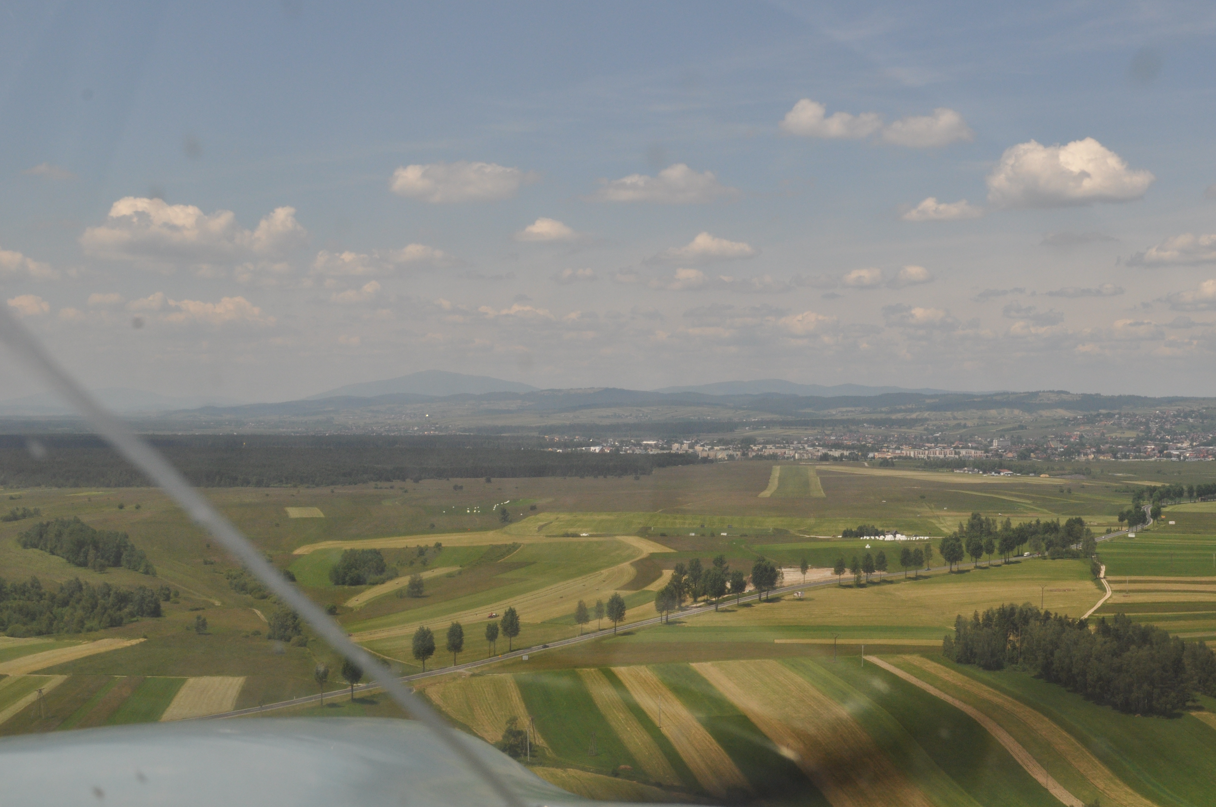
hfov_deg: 38.9
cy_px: 394
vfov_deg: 26.4
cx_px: 637
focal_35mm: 51
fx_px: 1720
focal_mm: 32
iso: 640
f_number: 13
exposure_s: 1/640
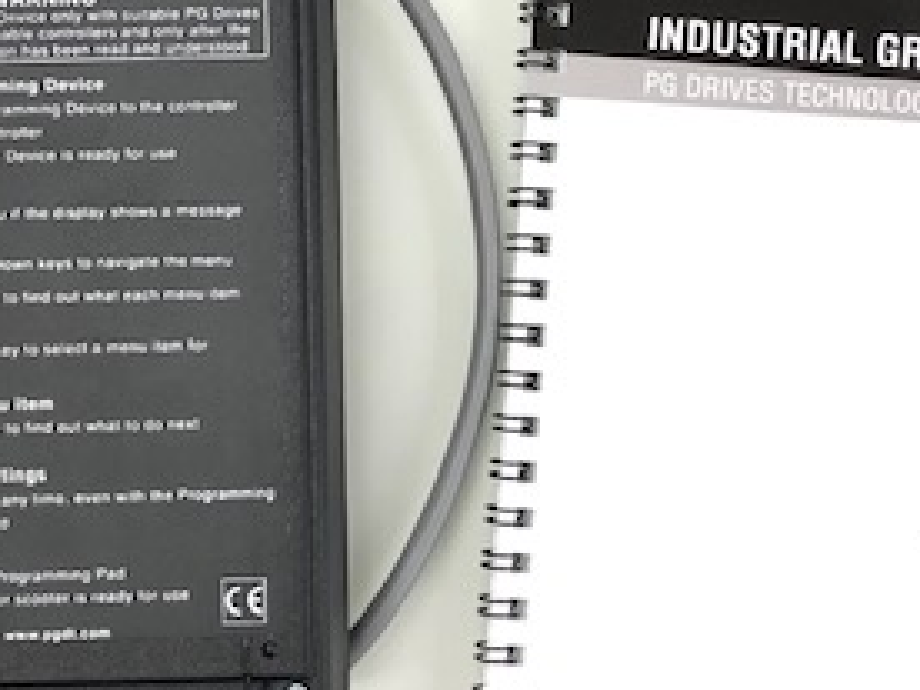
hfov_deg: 29.8
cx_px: 460
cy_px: 340
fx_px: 1728
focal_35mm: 65
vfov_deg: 22.6
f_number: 1.8
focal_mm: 3.99
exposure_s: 1/30
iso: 32
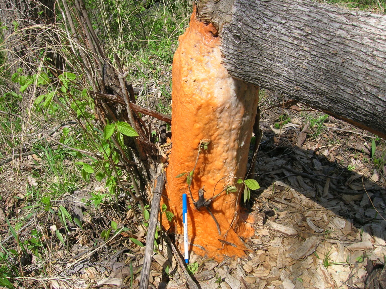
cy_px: 144
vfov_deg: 41.7
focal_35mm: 34
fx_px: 379
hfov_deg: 54.0
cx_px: 193
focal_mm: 5.7
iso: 50
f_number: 4.9
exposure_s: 1/355
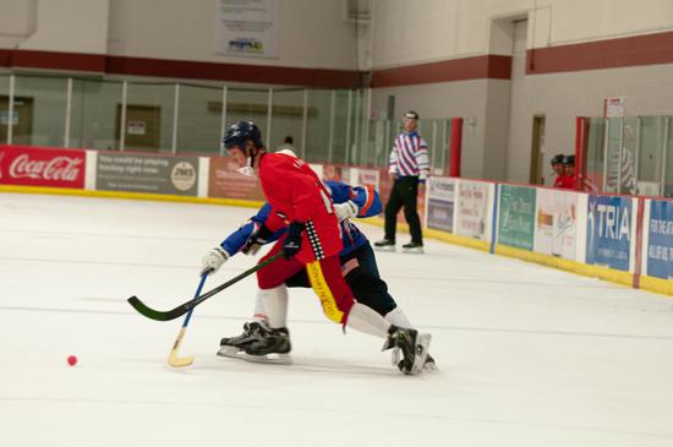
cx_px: 336
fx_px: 2800
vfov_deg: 9.1
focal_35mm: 150
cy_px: 224
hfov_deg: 13.7
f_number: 3.2
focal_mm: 100
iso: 400
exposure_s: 1/200
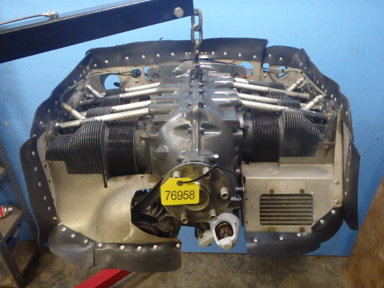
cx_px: 192
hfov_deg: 63.4
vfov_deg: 49.7
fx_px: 311
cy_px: 144
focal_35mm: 28
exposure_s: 1/15
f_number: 3.9
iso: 800
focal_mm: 5
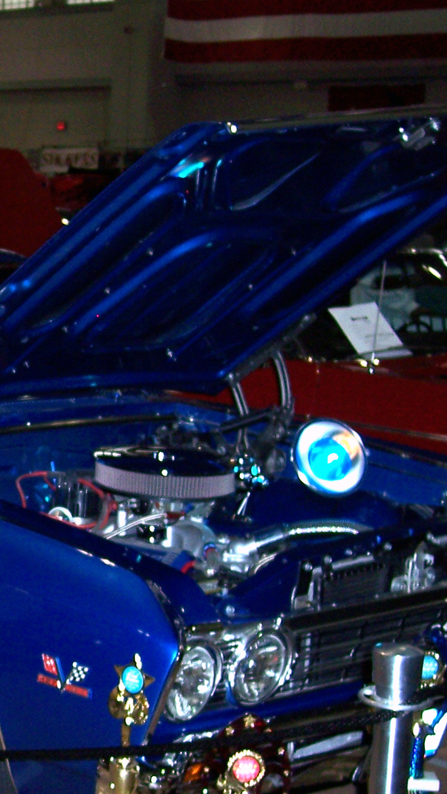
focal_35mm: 79
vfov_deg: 26.8
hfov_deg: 14.8
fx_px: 1665
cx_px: -76
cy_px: 437
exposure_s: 1/60
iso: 100
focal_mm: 8
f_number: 2.8
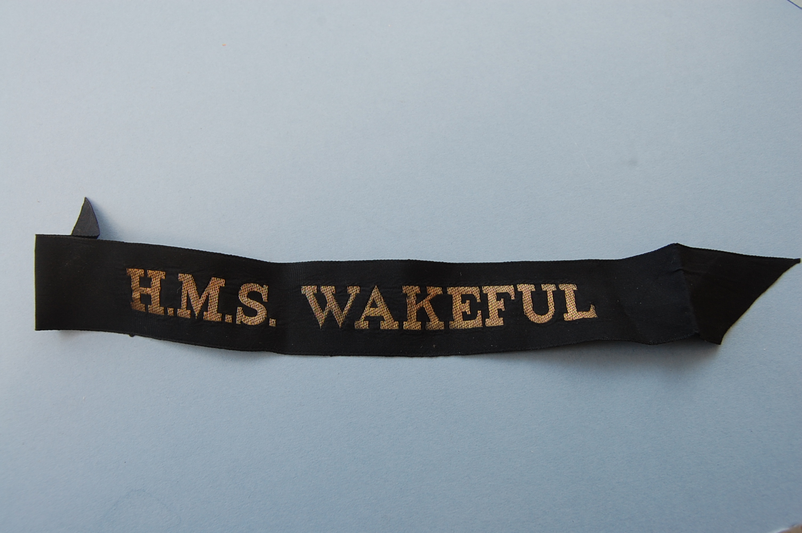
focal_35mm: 33
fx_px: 735
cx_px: 401
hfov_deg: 57.3
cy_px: 266
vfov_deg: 39.9
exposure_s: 1/60
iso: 250
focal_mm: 22
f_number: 8
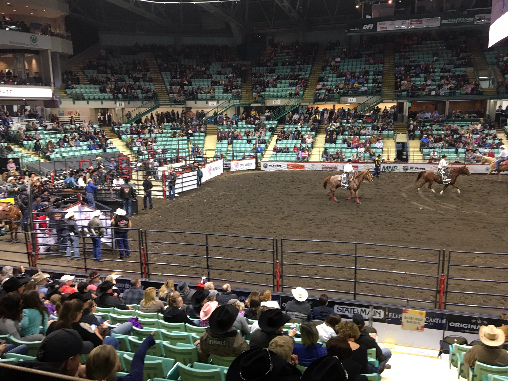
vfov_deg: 48.2
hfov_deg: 61.7
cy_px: 190
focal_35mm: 29
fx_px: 426
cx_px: 254
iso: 64
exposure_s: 1/30
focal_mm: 4.15
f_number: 2.2
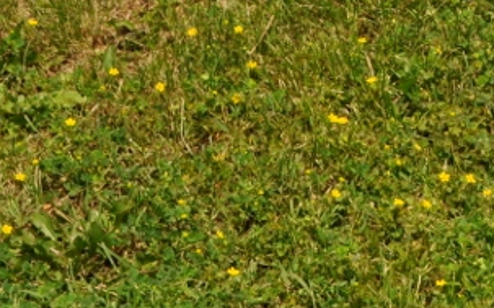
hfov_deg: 11.0
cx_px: 667
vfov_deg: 6.9
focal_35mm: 186
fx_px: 2503
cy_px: -230
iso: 200
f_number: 11
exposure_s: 1/500
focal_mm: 36
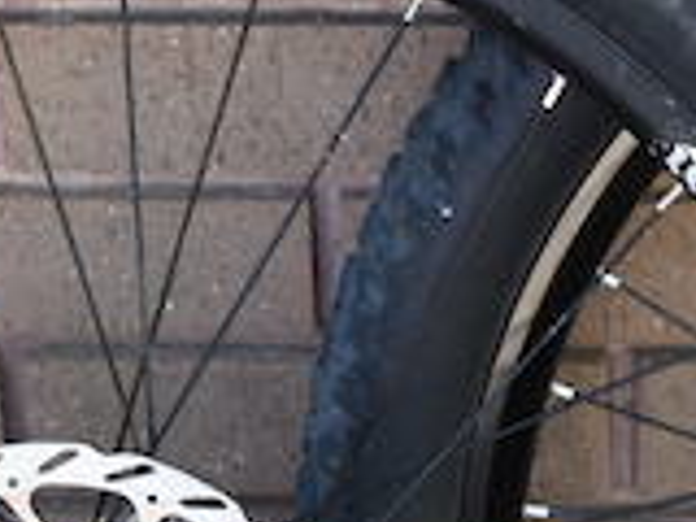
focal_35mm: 252
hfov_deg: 7.8
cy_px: 563
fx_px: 5075
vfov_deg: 5.9
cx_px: 700
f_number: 6.3
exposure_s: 1/160
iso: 400
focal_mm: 35
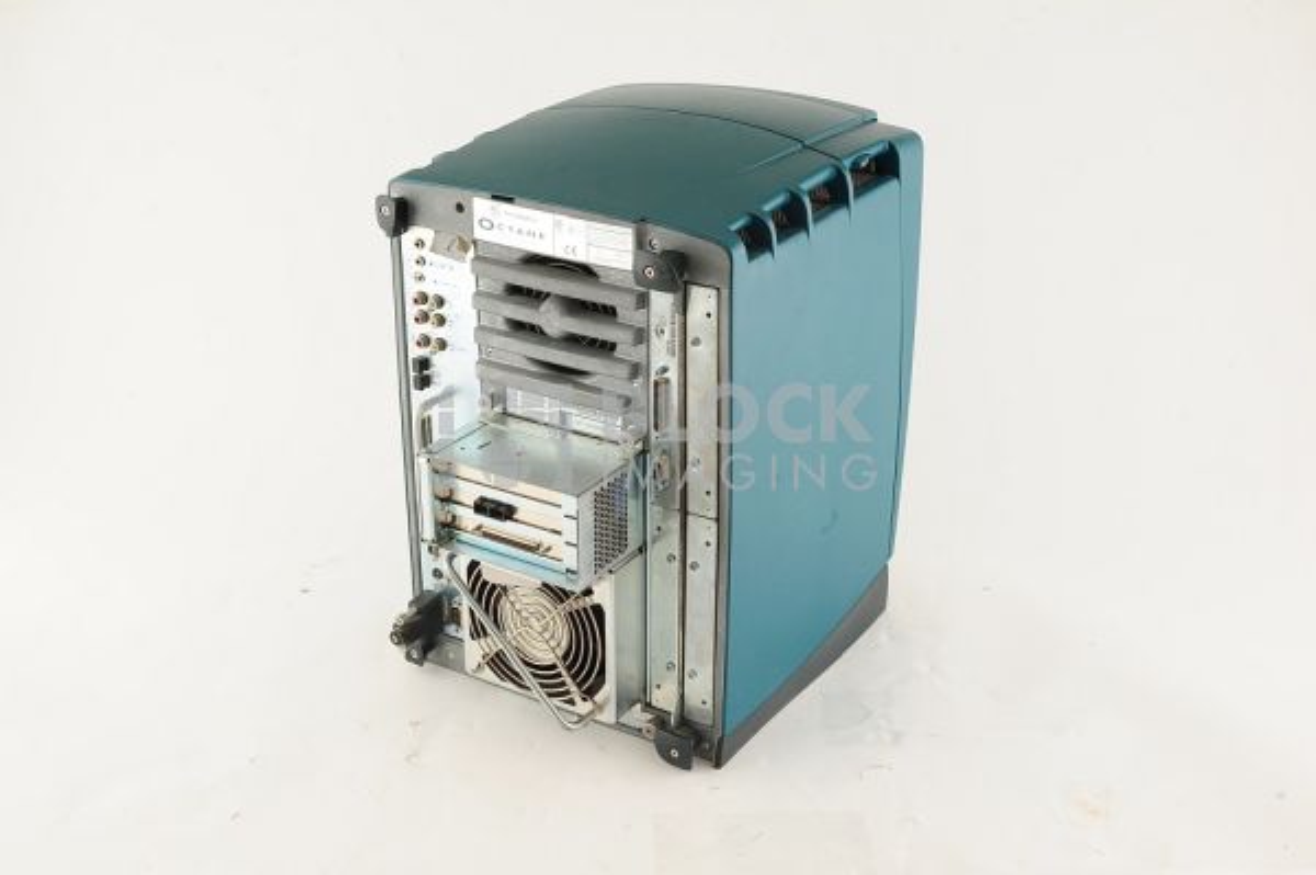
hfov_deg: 39.6
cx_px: 658
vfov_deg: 26.9
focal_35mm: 50
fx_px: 1826
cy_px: 438
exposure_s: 1/125
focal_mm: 50
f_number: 10
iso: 1600
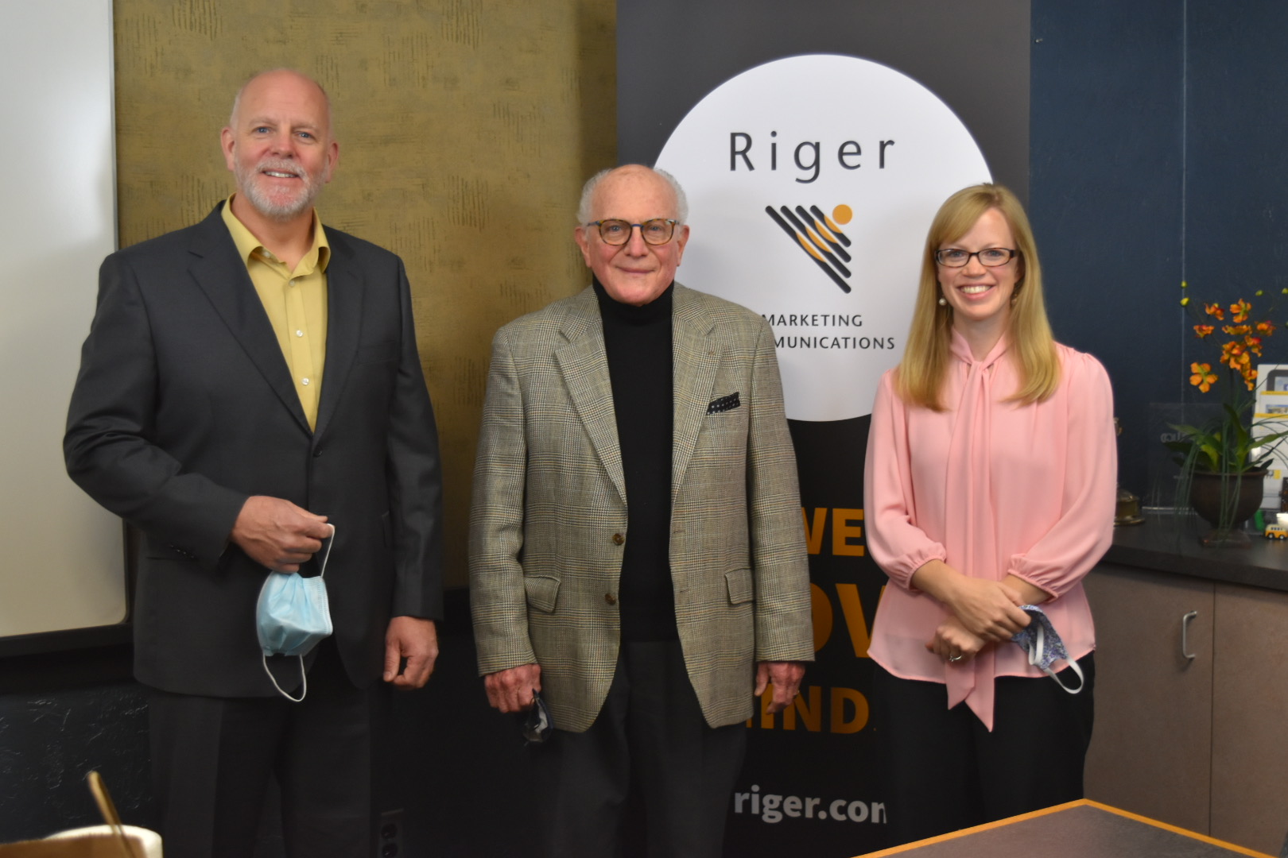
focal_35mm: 51
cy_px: 429
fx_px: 1825
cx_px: 644
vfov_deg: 26.5
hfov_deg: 38.9
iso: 800
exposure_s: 1/60
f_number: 4.5
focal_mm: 34
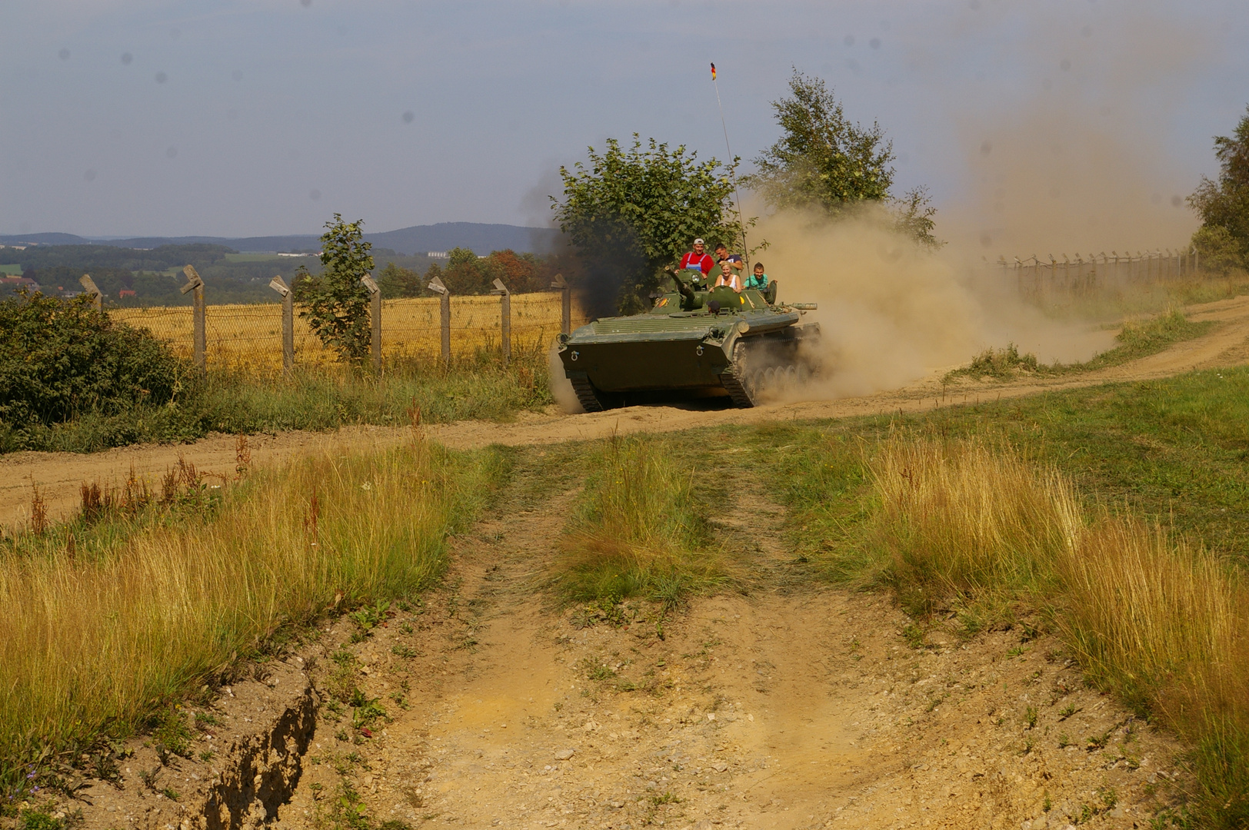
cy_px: 415
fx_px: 2860
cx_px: 624
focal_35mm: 82
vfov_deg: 16.5
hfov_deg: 24.6
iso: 200
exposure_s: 1/350
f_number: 11
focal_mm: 55
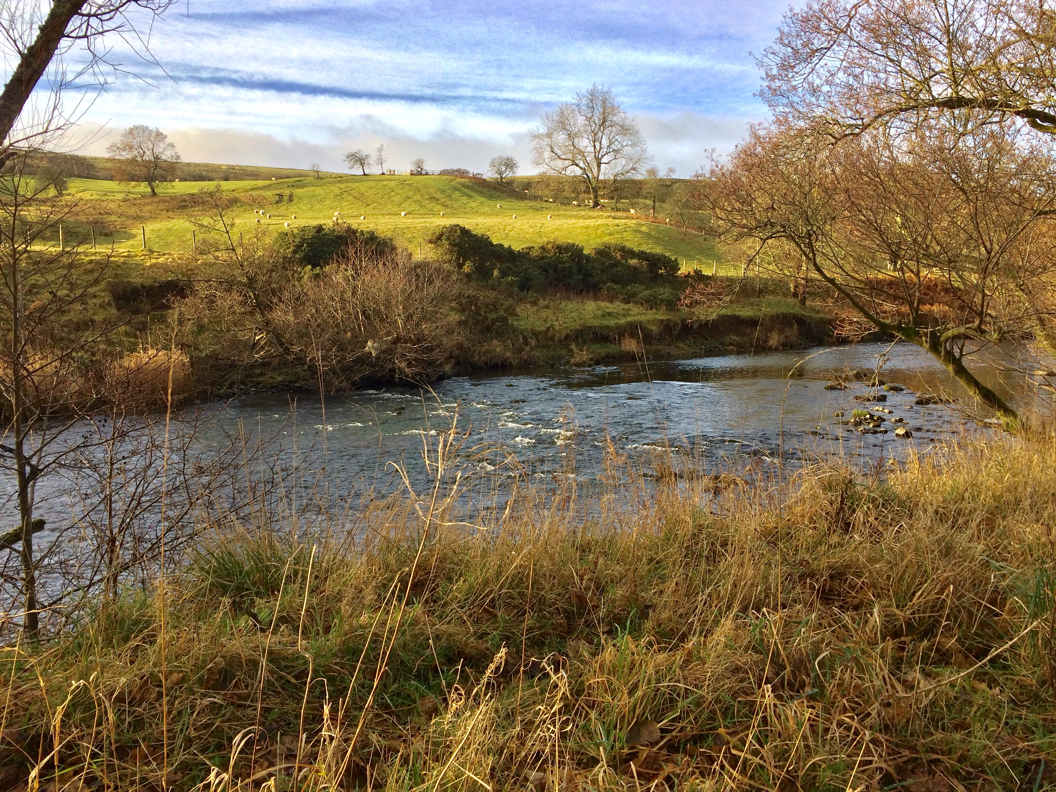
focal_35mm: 29
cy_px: 396
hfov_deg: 61.7
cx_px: 528
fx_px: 885
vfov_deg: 48.2
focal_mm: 4.15
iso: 32
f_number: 2.2
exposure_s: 1/641
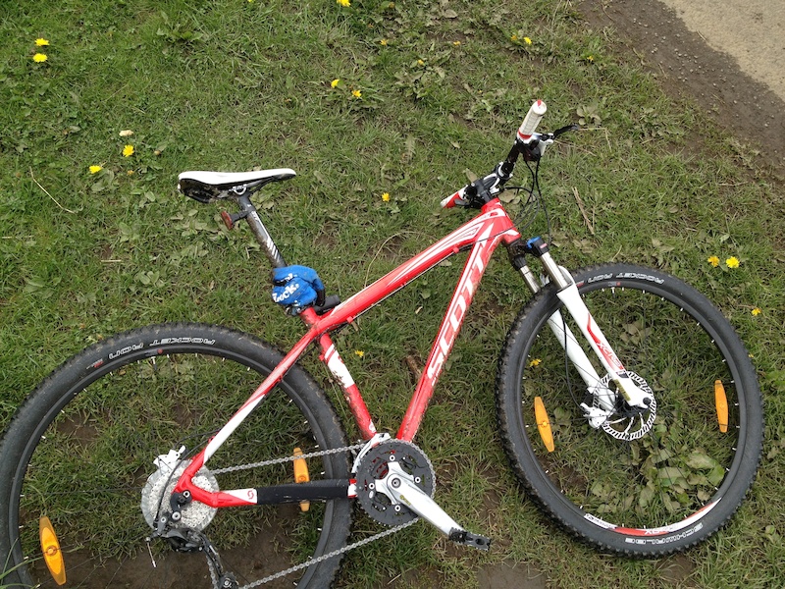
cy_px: 294
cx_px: 392
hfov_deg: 52.6
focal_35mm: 35
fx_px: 794
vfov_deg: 40.7
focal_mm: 4.28
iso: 50
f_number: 2.4
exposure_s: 1/452
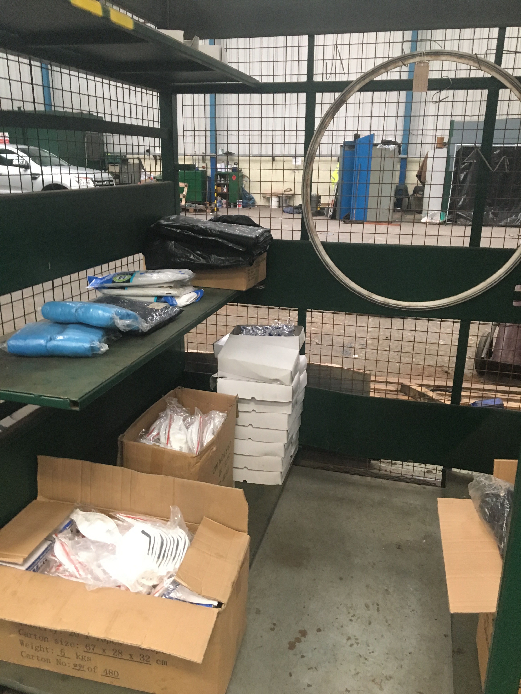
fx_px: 582
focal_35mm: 29
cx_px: 260
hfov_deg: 48.2
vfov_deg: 61.7
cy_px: 347
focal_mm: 4.15
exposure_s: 1/33
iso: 200
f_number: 2.2
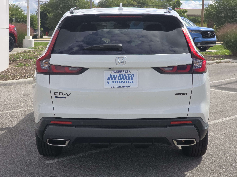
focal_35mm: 69
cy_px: 88
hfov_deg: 28.2
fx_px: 472
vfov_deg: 21.3
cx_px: 118
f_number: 2.4
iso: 50
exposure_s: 1/1951
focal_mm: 7.9
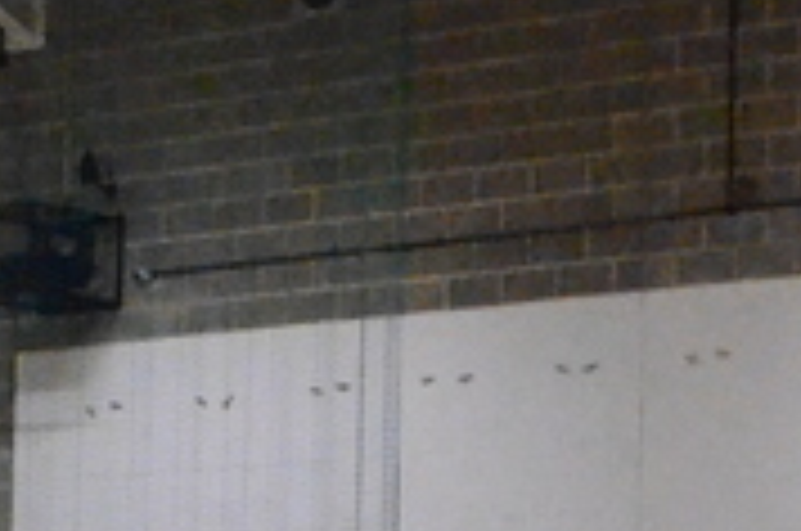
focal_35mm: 182
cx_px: 1040
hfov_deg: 11.0
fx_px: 4042
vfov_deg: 7.4
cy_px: 727
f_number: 8
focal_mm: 18
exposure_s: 1/250
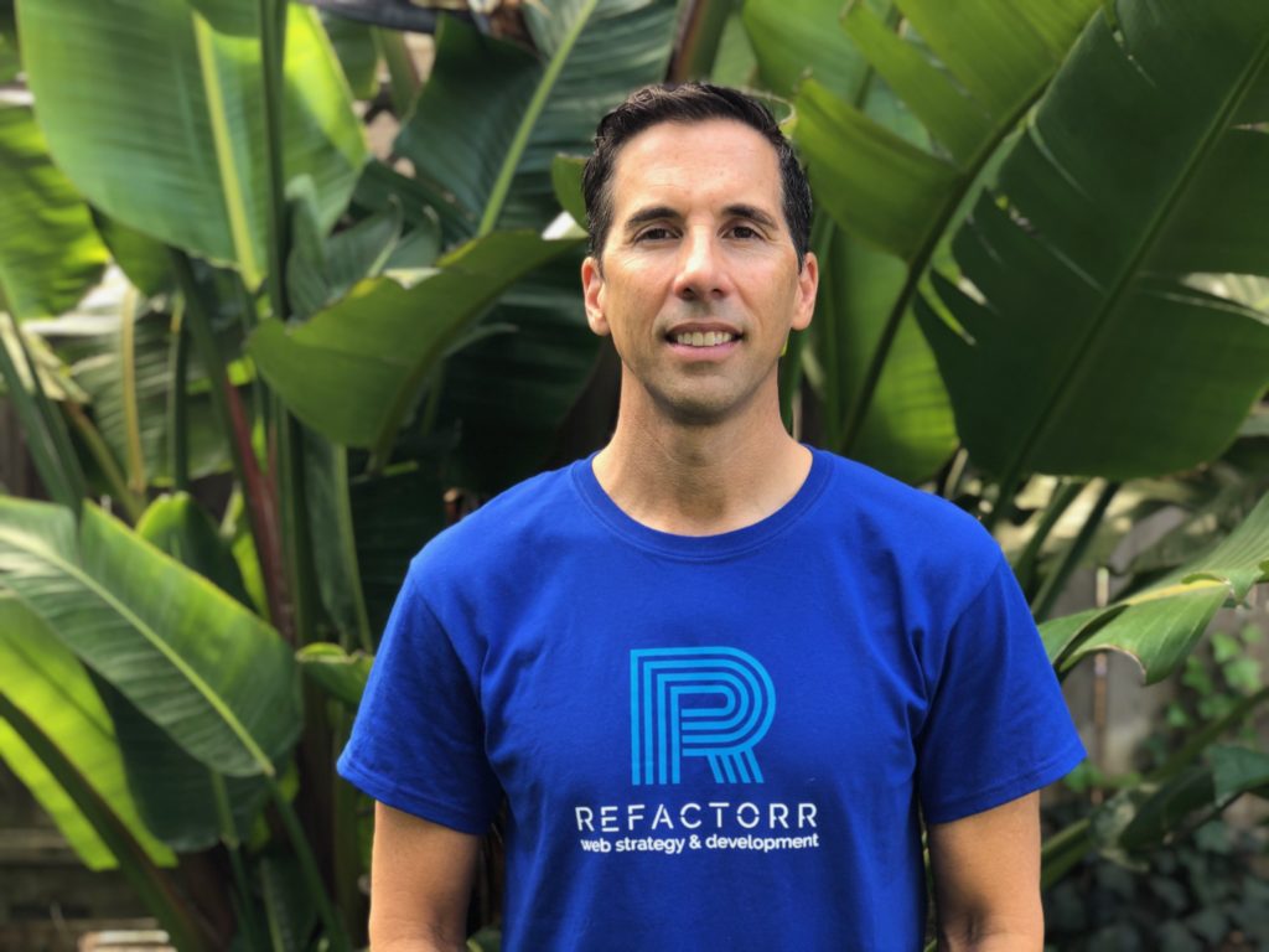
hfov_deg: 36.8
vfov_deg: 28.0
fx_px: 1906
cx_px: 634
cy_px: 476
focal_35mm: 52
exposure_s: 1/60
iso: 16
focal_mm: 6
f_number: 2.4
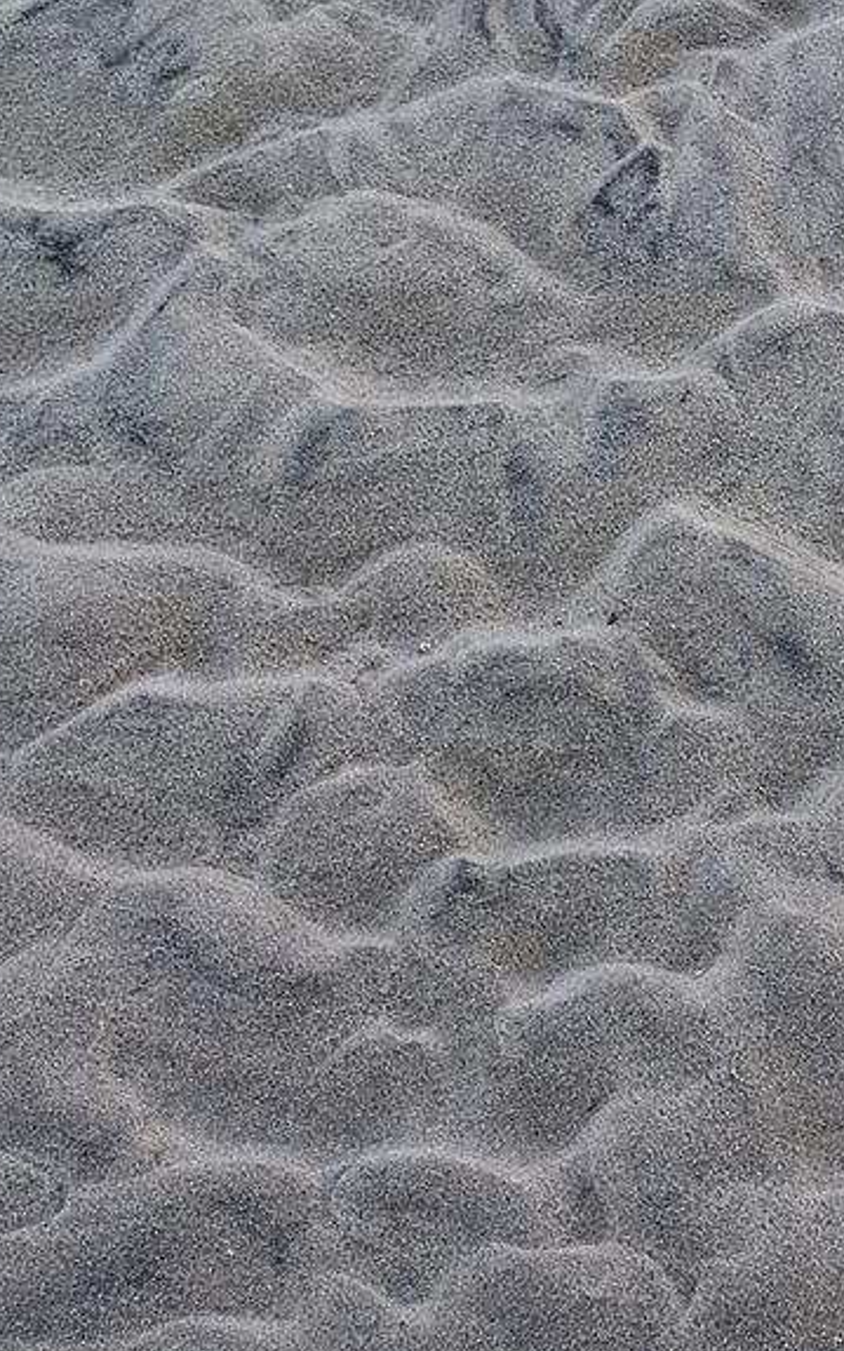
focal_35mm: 83
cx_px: 1223
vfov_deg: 24.9
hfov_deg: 14.7
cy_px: 707
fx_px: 3057
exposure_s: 1/100
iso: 400
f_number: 9
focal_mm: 26
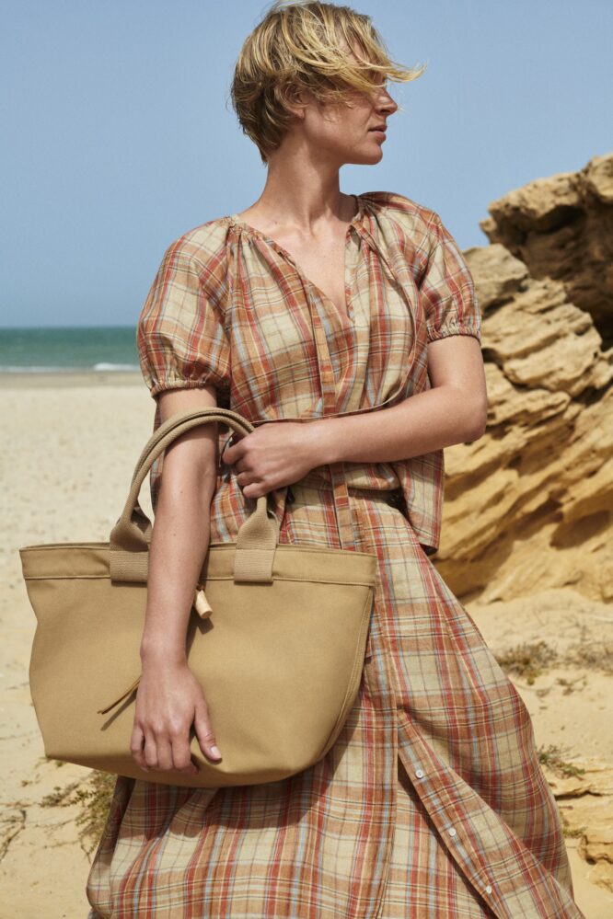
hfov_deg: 27.0
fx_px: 1277
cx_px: 306
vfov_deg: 39.6
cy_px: 460
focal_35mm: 50
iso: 160
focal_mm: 50
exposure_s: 1/1250
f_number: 5.6
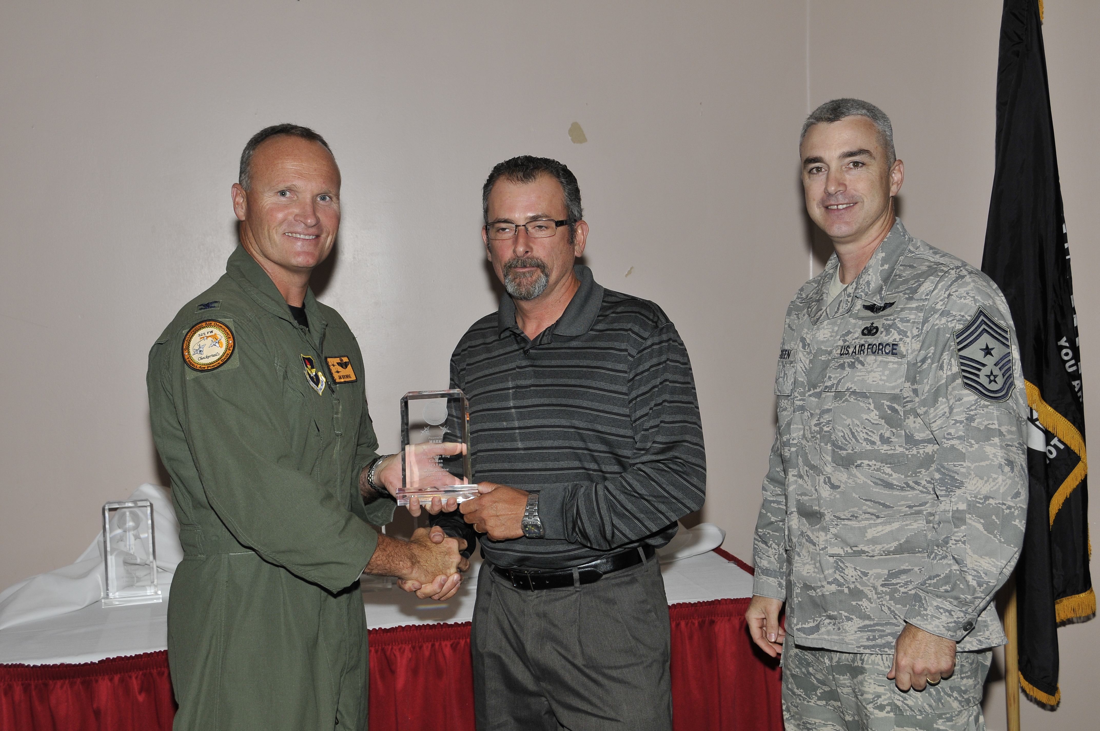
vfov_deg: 28.0
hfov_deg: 41.2
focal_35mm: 48
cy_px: 366
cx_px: 550
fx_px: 1465
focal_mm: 32
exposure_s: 1/160
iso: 320
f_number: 5.6
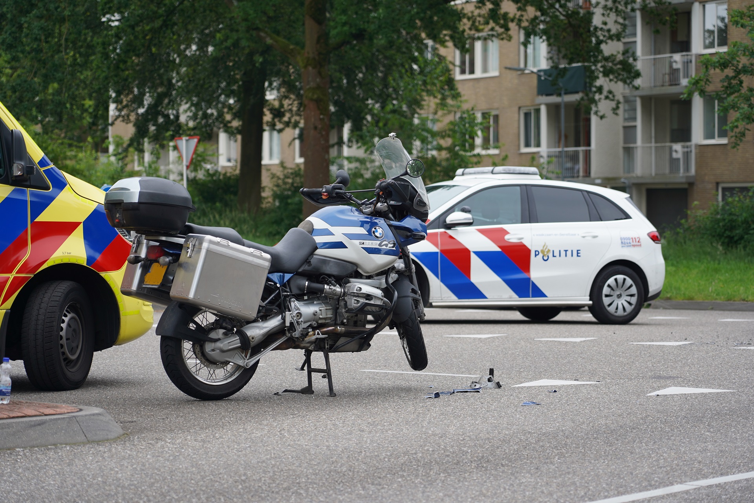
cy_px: 252
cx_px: 377
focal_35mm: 105
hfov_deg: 19.5
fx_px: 2199
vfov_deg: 13.0
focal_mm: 105
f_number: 4
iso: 160
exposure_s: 1/160
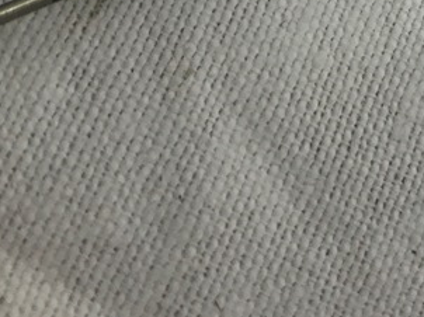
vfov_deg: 14.6
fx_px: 1163
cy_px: -133
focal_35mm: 95
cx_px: 438
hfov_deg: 20.0
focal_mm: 3.99
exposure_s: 1/33
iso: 40
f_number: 1.8
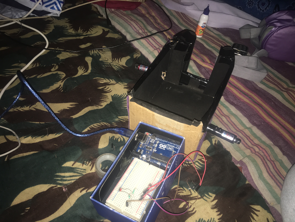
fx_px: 247
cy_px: 111
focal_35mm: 29
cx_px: 148
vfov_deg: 48.2
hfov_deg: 61.7
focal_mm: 4.15
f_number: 2.2
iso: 64
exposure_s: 1/17
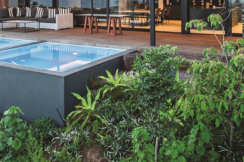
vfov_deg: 27.3
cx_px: 72
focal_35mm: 46
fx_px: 312
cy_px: -6
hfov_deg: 41.9
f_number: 6.3
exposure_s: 1/60
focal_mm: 17
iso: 640
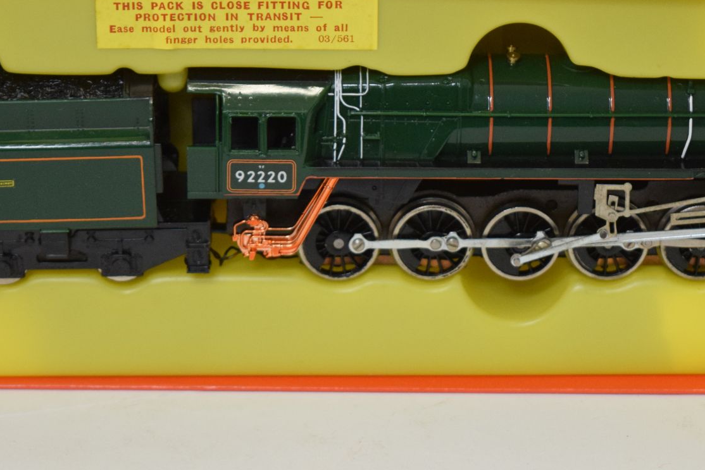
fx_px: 2742
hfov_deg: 14.7
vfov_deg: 9.8
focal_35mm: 140
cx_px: 378
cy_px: 153
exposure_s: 1/125
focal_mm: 52
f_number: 5.6
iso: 1600
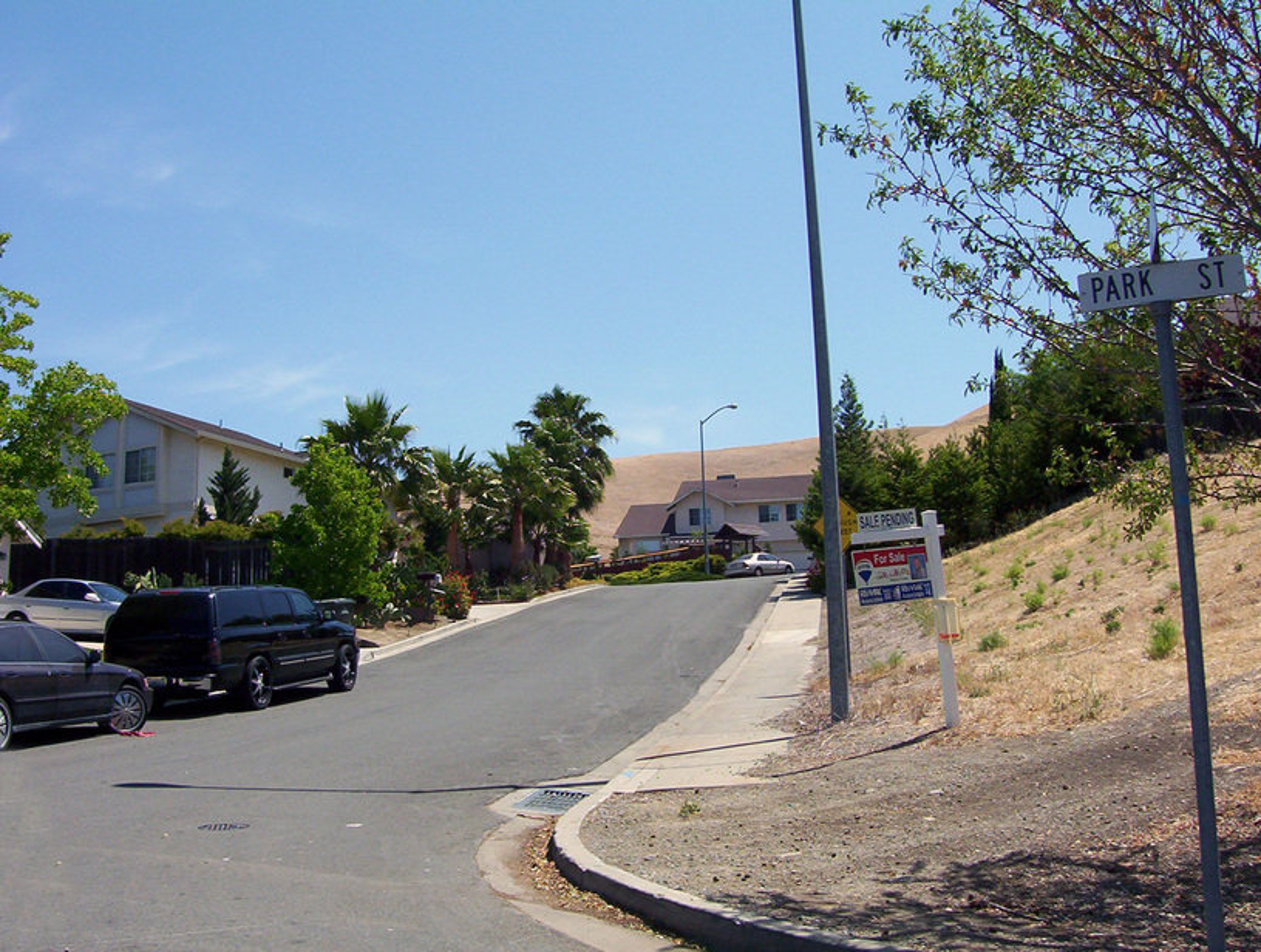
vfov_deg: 33.7
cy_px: 476
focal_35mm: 43
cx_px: 630
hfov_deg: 43.8
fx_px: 1570
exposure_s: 1/883
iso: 100
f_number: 5.17
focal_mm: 5.77
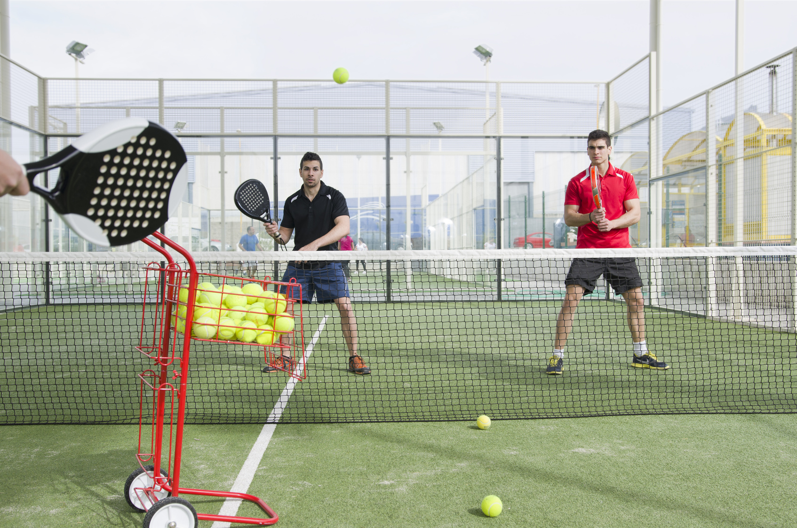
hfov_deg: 53.2
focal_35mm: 36
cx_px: 398
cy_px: 264
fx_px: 795
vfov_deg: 36.7
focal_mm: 24
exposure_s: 1/250
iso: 100
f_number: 4
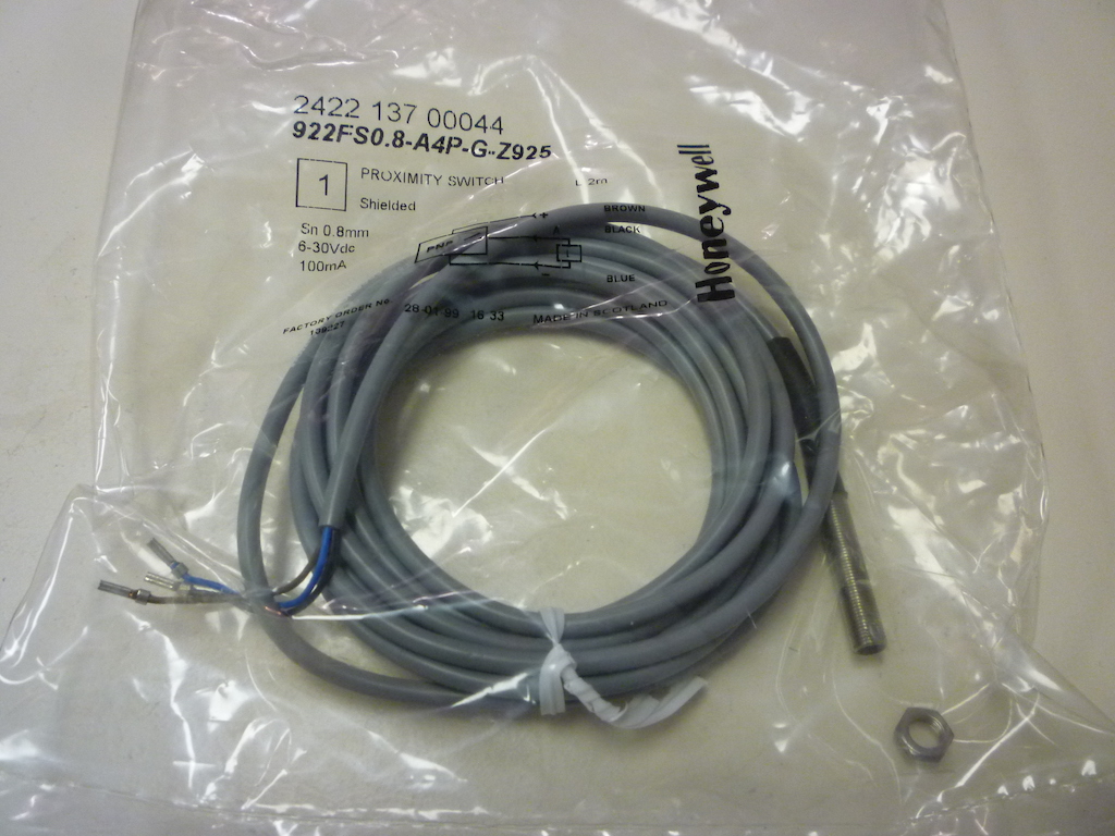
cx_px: 558
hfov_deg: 61.7
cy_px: 418
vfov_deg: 48.2
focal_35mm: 29
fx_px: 934
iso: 320
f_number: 3.3
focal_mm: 5.2
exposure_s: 1/30
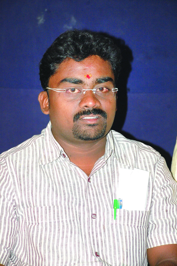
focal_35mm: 135
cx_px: 88
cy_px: 133
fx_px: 997
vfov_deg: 15.2
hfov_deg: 10.1
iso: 640
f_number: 5.6
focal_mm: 90
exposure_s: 1/125
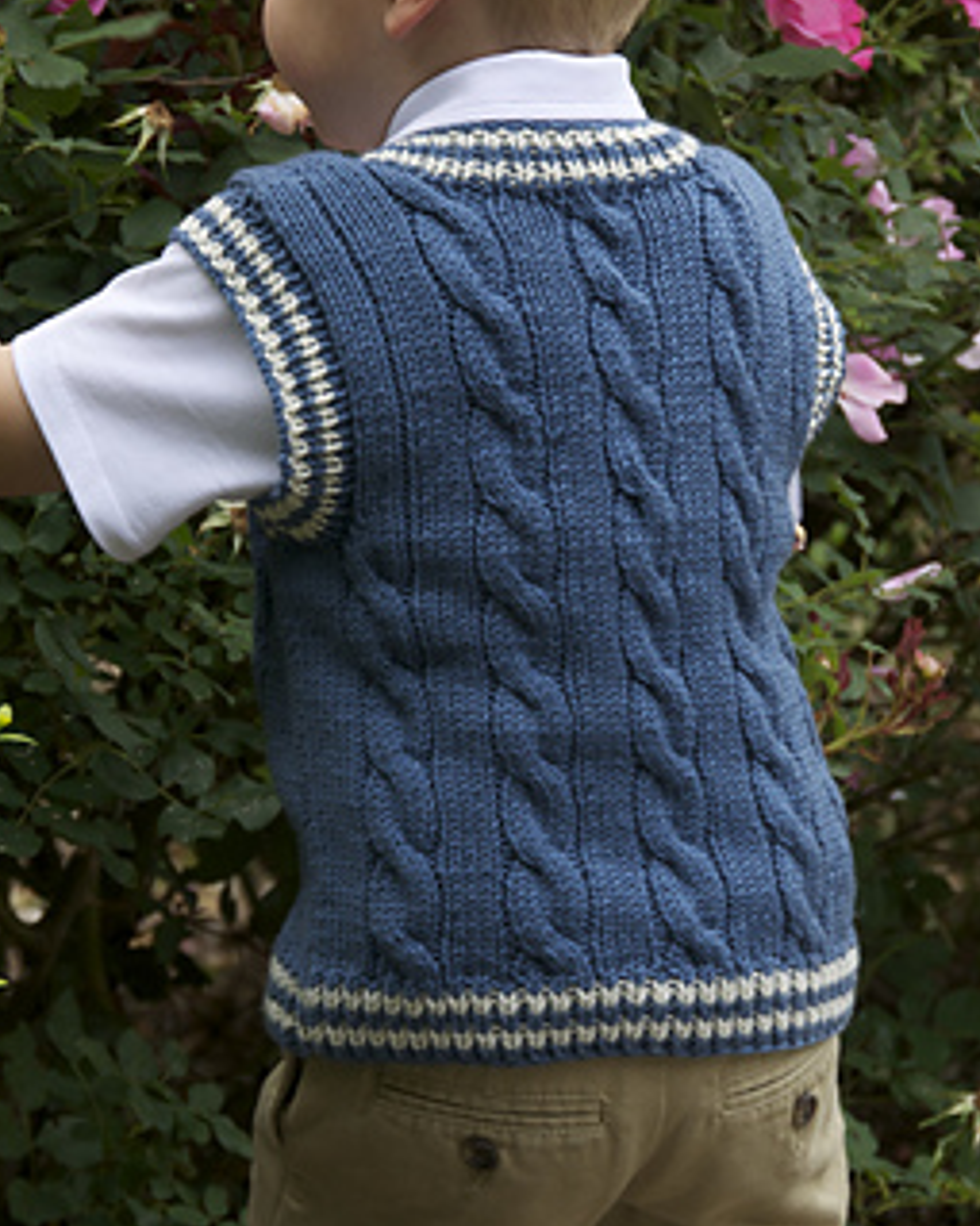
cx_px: 457
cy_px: 653
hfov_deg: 6.7
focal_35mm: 232
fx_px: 8406
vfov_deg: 8.3
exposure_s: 1/60
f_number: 8
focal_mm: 105
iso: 200
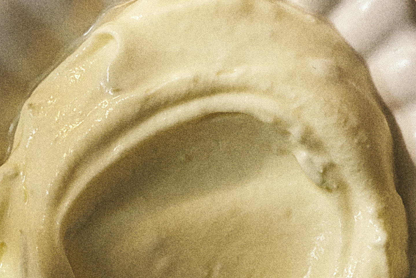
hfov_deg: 3.1
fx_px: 7701
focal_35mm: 666
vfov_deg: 2.1
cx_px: 482
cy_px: 344
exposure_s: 1/250
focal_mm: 100.5
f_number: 8
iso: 200
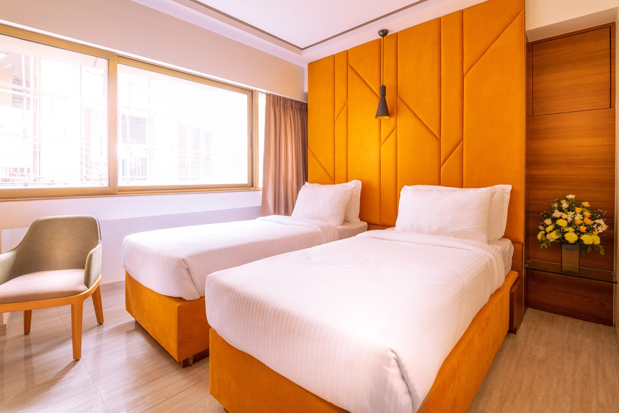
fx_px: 292
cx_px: 310
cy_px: 206
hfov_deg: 93.3
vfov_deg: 70.5
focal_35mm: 17
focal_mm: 17
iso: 64
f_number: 10
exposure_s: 3
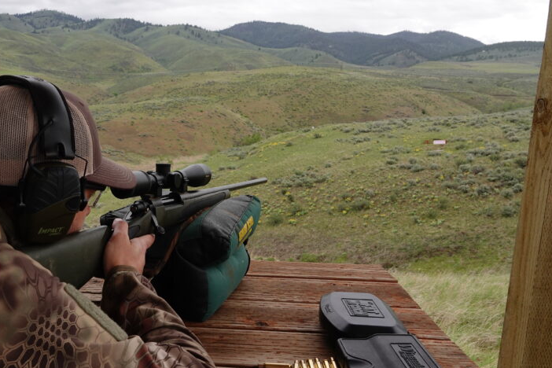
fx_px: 537
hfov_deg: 52.5
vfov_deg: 37.8
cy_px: 193
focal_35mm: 35
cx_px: 152
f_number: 5
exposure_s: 1/50
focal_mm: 8.8
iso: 100
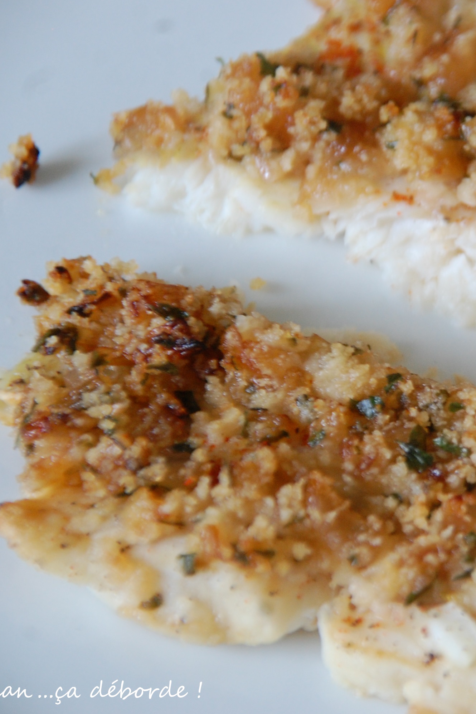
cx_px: 476
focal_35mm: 452
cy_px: 357
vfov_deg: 4.6
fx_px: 8964
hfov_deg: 3.0
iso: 800
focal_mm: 200
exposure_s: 1/100
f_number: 6.3
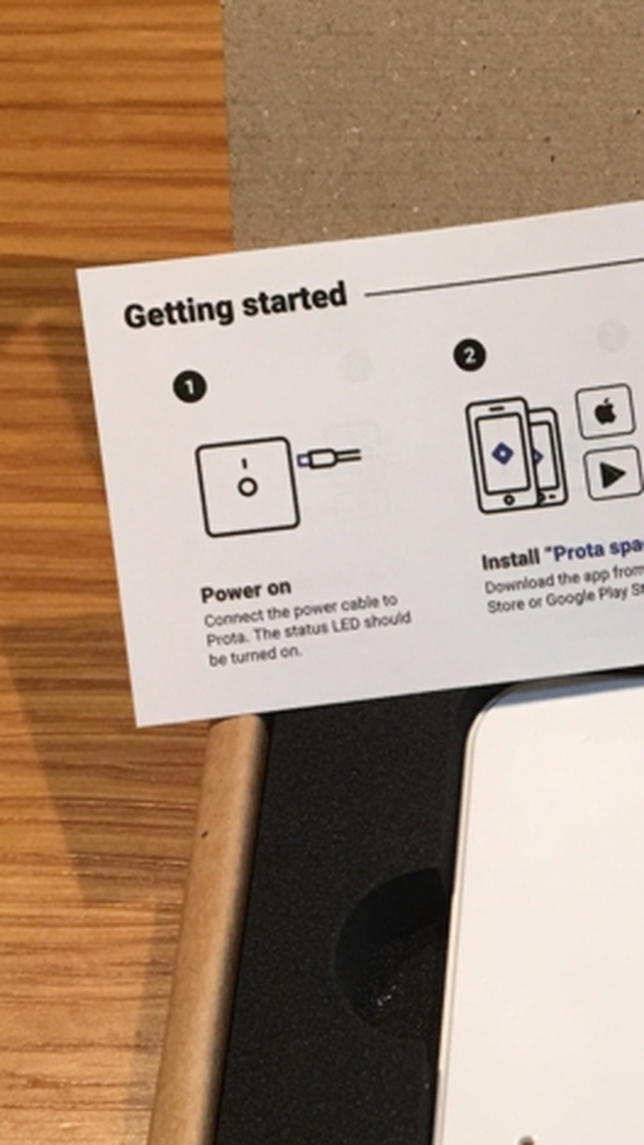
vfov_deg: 29.9
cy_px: 891
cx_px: 761
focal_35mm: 69
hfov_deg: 16.8
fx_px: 2094
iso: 32
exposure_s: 1/30
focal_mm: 4.15
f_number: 2.2
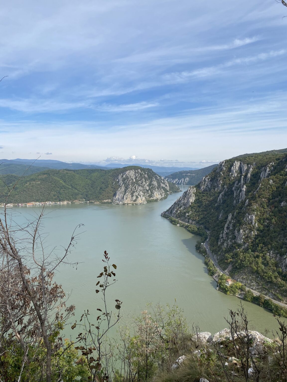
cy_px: 191
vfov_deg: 67.3
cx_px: 144
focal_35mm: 26
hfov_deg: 53.1
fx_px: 287
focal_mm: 4.25
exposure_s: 1/3300
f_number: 1.8
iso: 32
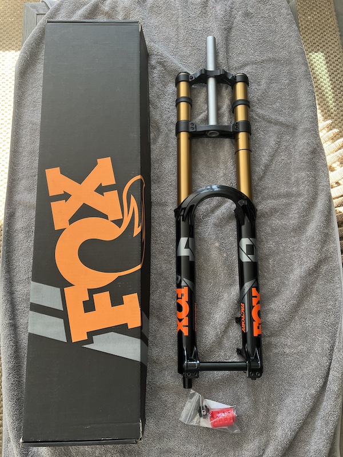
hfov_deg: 53.1
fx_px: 344
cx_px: 172
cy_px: 228
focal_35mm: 26
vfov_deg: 67.3
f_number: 1.5
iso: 64
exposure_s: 1/151
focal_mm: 5.7
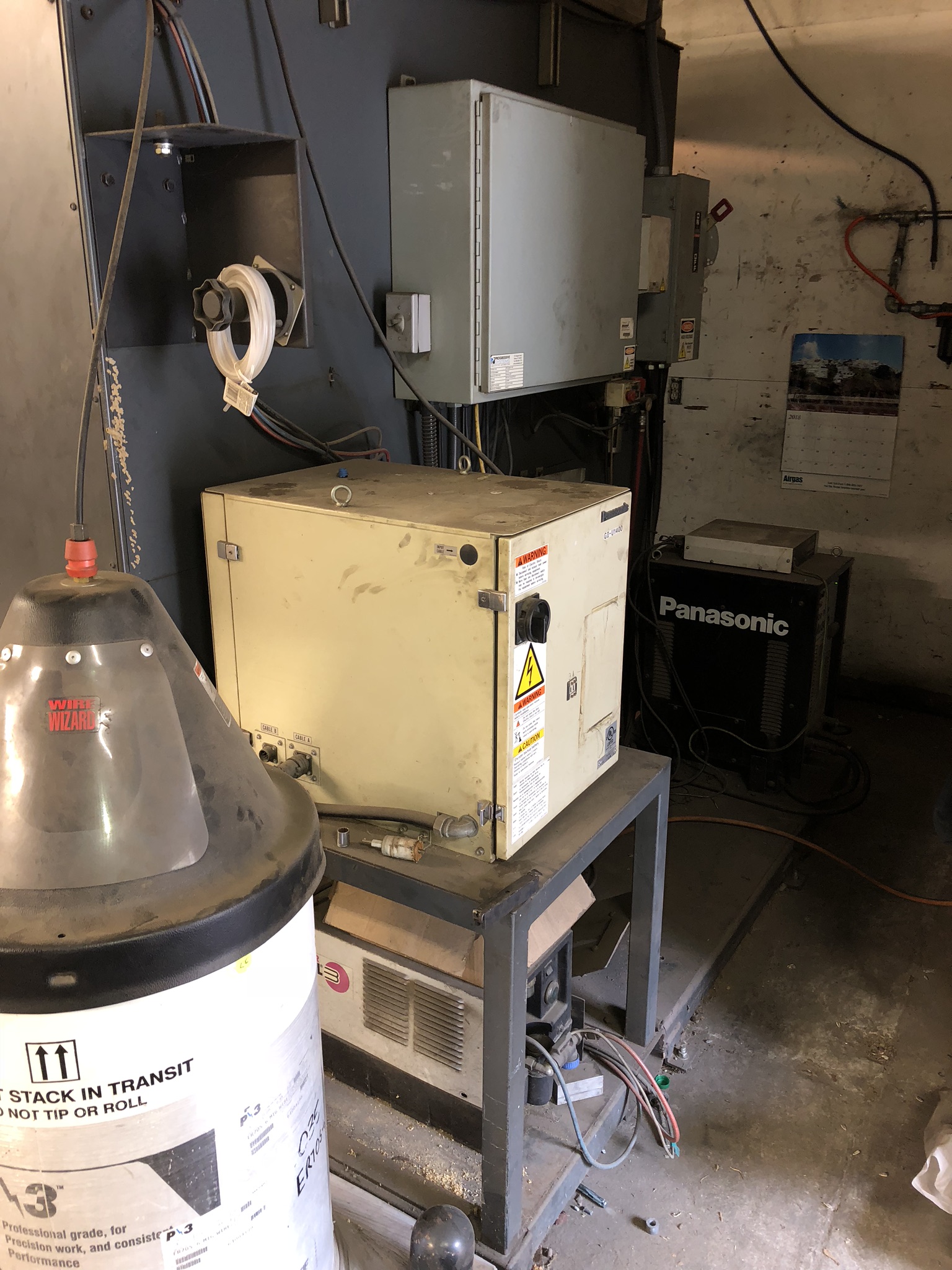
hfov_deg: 49.7
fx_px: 1027
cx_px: 476
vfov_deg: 63.4
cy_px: 635
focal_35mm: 28
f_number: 1.8
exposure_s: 1/6
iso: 80
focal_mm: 3.99
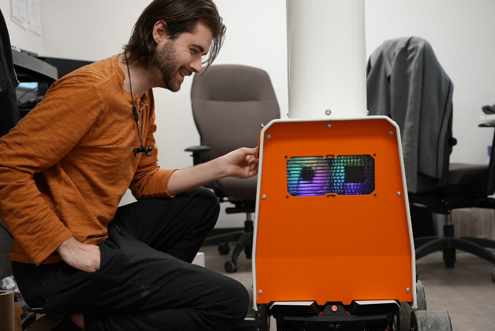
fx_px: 729
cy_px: 166
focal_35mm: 53
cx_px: 248
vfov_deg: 25.6
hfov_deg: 37.5
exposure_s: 1/160
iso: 3200
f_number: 4
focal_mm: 53
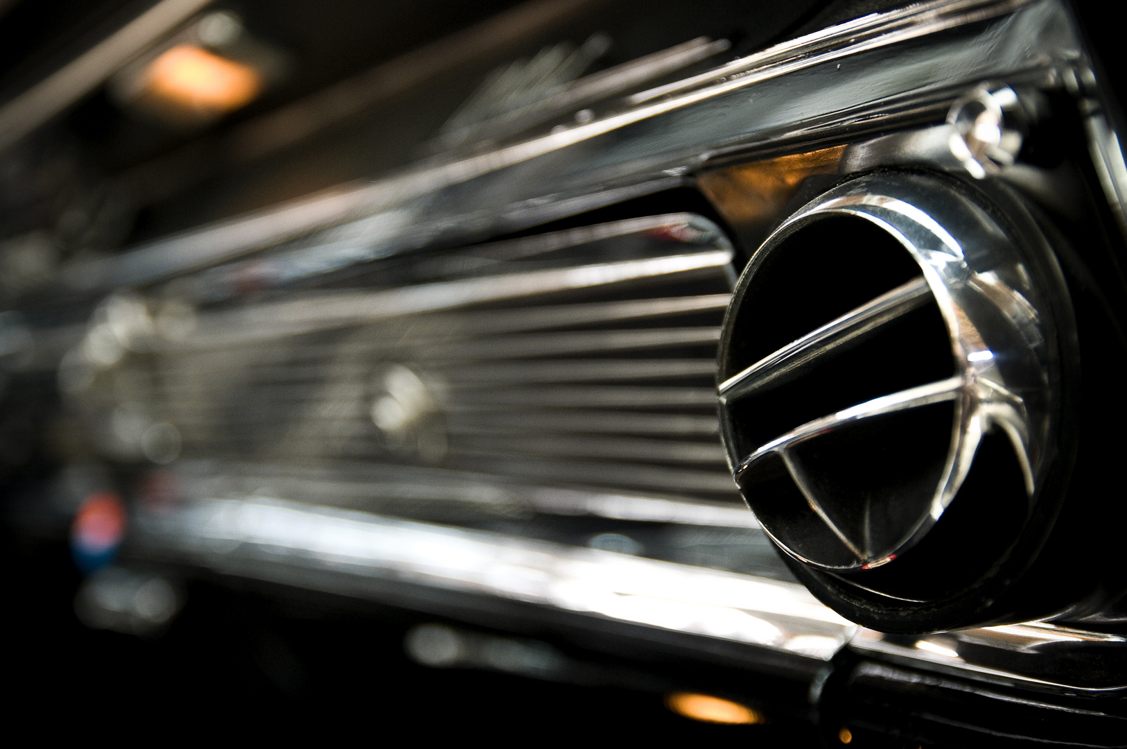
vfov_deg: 25.0
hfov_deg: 36.9
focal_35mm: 54
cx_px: 564
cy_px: 374
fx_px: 1688
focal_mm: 36
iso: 640
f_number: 3.2
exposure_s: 1/40
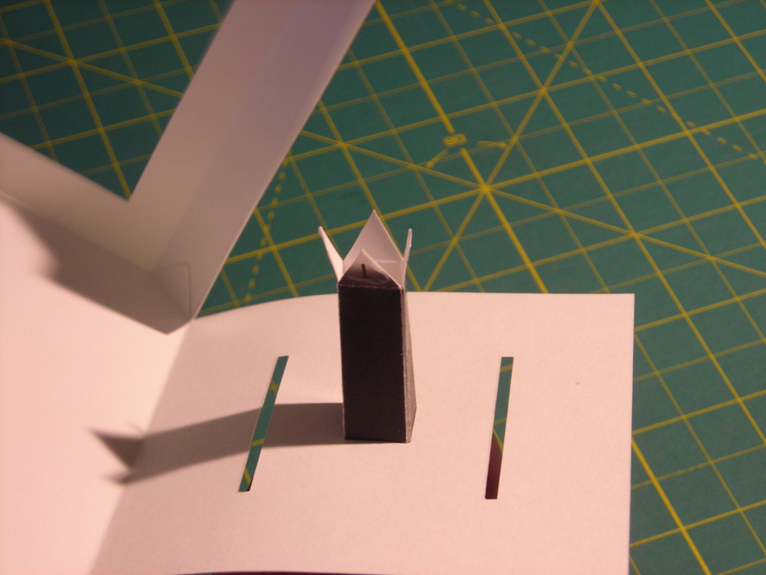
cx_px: 383
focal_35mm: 103
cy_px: 288
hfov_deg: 19.1
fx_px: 2279
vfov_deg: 14.4
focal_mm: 17
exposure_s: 1/3.9
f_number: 4.9
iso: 98
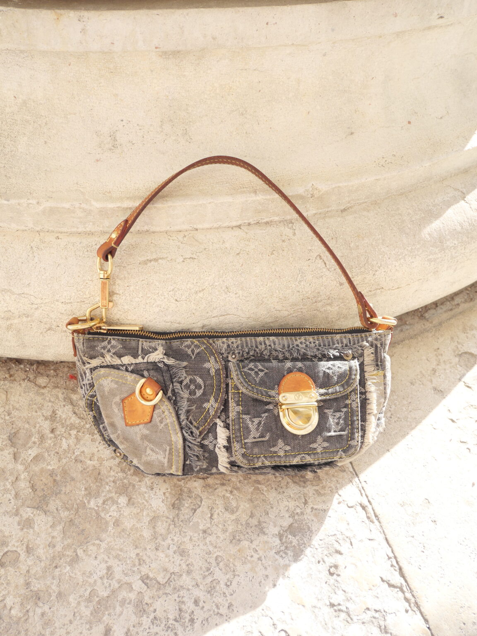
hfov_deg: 46.8
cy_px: 318
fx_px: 551
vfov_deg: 60.0
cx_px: 238
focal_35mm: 30
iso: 200
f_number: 4.5
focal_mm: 15
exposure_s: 1/160
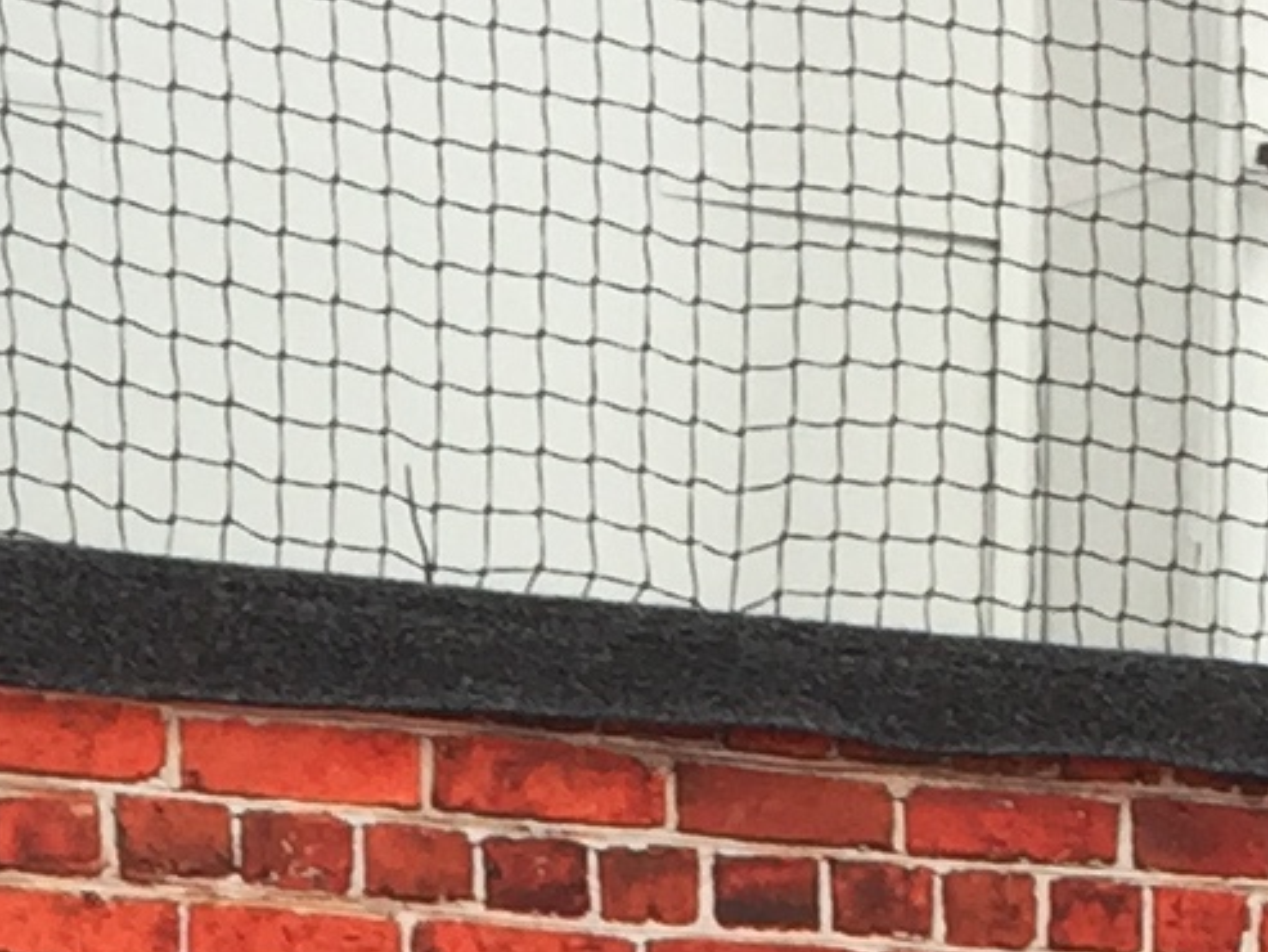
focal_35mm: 192
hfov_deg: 10.2
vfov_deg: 7.0
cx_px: 1399
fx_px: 7035
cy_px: 2815
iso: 40
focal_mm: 4.15
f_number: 2.2
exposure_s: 1/50
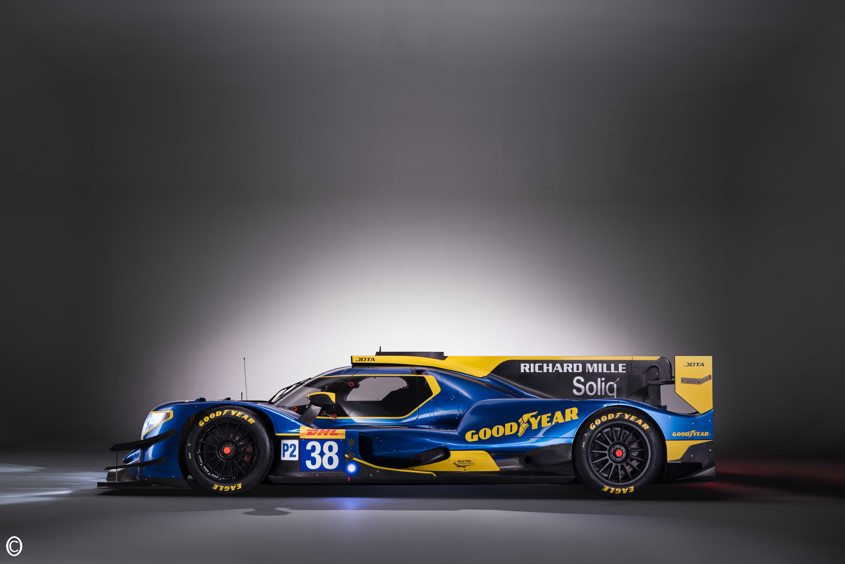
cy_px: 282
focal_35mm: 50
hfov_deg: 39.6
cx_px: 422
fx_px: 1174
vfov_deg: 27.0
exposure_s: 6
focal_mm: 50
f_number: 8
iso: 100
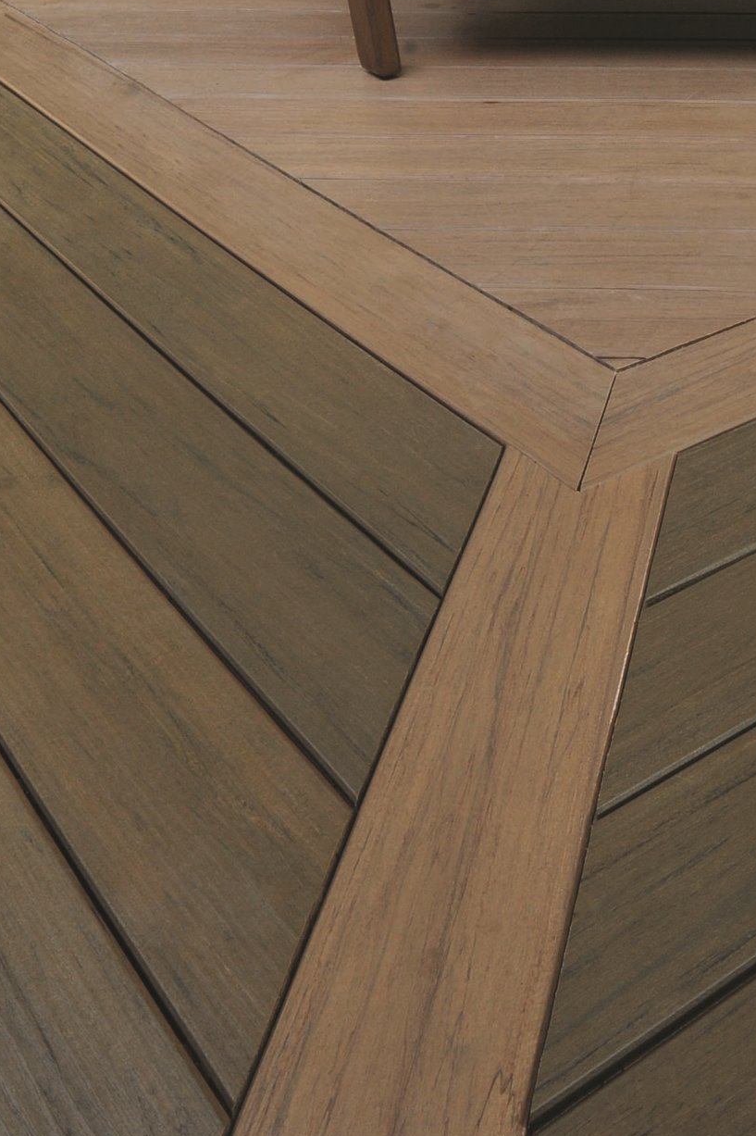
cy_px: 521
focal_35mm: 44
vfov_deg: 44.5
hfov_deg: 28.2
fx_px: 1387
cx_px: 799
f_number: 16
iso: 800
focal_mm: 18
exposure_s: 1/30
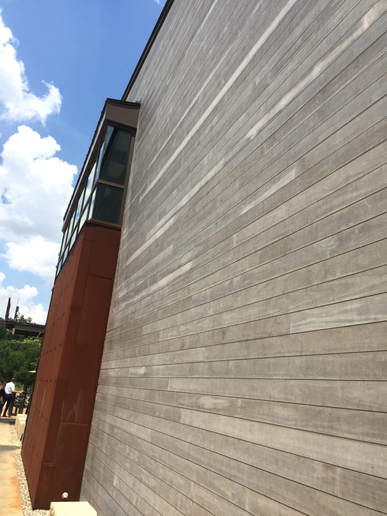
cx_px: 194
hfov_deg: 48.2
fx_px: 432
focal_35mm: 29
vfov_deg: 61.7
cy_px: 258
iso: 32
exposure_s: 1/2326
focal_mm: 4.15
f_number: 2.2
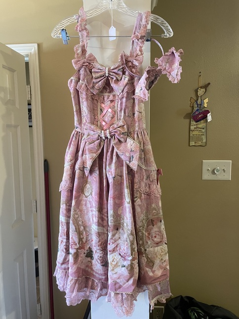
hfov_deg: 53.1
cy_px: 160
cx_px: 120
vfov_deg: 67.3
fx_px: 239
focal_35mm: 26
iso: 400
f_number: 1.6
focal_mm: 4.2
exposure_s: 1/40
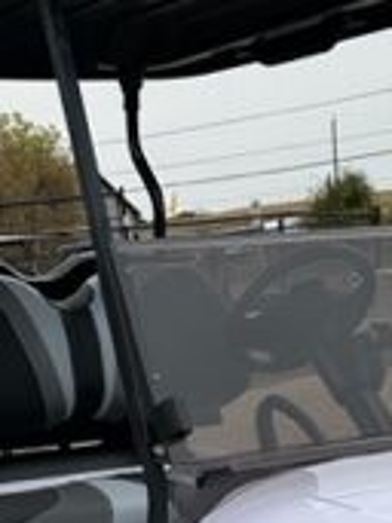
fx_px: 1361
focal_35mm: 90
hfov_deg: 16.4
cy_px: 587
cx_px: 147
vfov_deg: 20.7
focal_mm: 6.86
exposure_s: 1/1019
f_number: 1.78
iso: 80
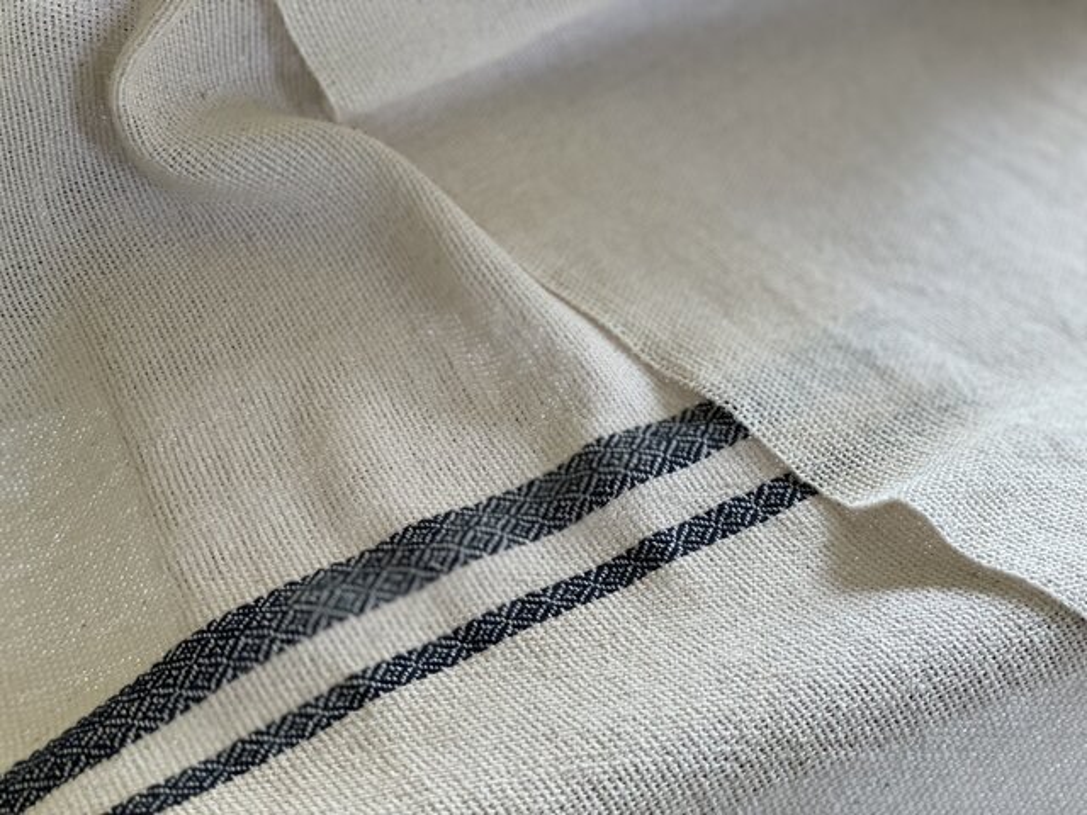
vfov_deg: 28.0
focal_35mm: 52
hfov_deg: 36.8
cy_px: 408
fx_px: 1633
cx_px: 544
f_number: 2
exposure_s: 1/122
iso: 200
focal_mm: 6
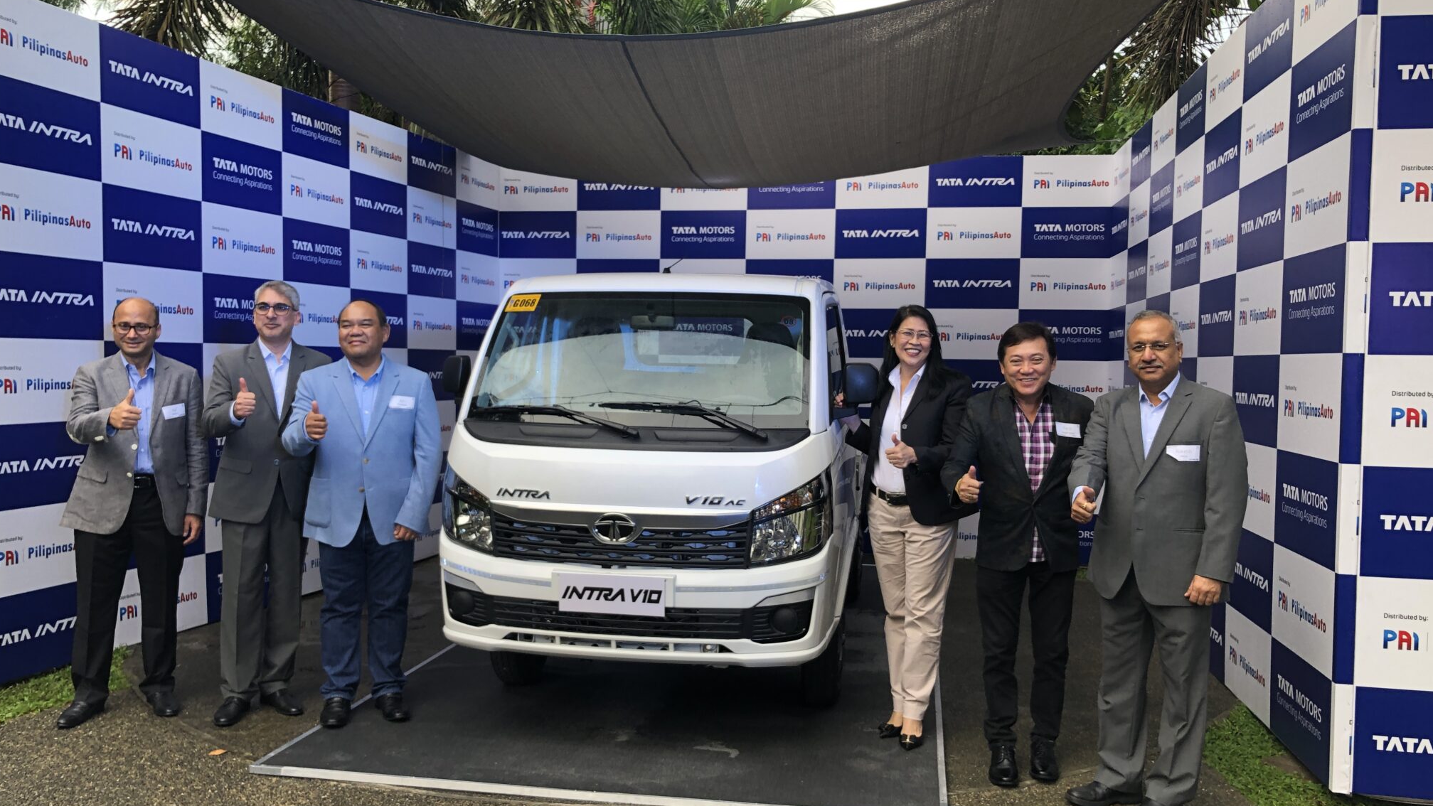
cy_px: 426
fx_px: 1178
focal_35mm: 31
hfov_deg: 62.6
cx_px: 718
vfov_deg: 37.8
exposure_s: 1/120
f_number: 1.8
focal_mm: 3.99
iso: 40
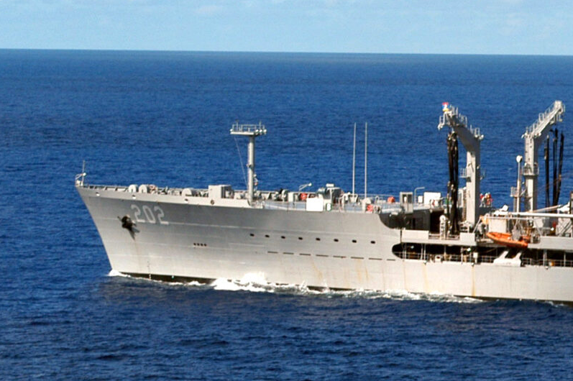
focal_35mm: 318
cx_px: 820
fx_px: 5057
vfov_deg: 4.3
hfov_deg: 6.4
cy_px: 222
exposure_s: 1/160
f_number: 14
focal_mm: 66
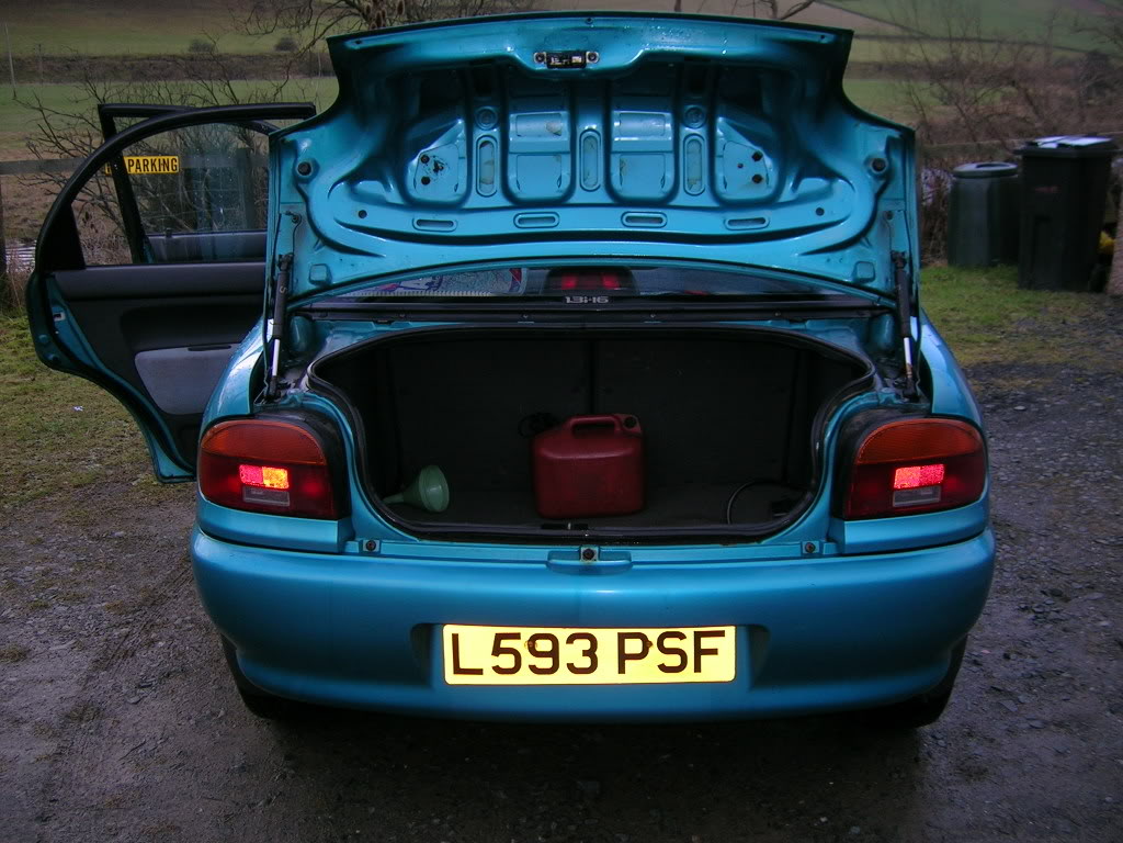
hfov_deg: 52.6
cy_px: 422
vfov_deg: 40.7
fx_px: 1135
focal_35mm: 35
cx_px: 562
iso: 50
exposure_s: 1/60.1
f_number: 2.8
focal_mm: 5.4
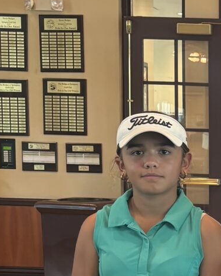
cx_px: 380
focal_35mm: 111
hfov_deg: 12.8
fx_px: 907
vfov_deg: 17.0
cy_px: 256
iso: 125
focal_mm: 5.96
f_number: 1.6
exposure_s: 1/60
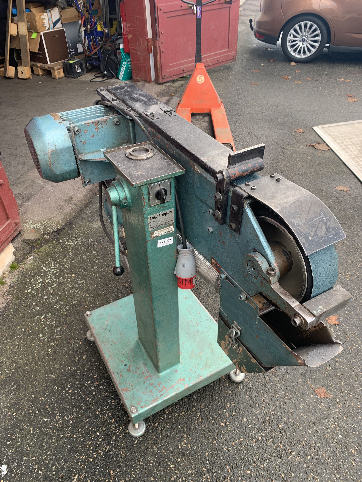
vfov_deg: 67.3
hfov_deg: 53.1
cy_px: 241
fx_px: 363
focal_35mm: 26
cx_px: 181
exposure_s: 1/122
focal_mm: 4.25
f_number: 1.8
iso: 32
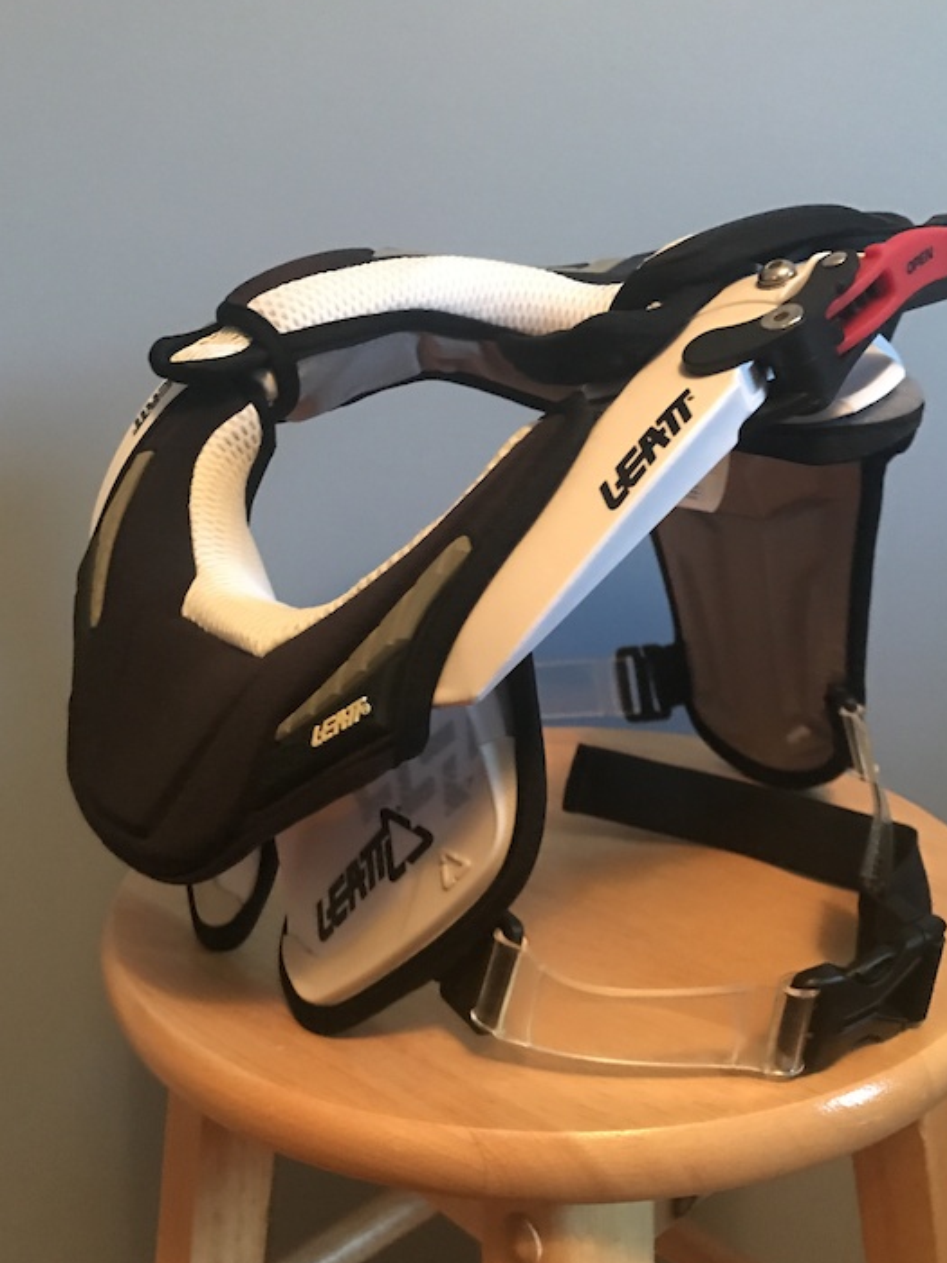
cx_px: 498
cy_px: 612
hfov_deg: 44.1
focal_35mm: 32
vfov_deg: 56.8
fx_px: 1167
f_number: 1.8
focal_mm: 3.99
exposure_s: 1/5
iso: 100
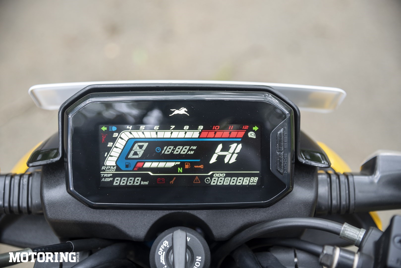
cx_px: 200
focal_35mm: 65
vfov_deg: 20.9
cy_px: 134
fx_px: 724
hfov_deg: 30.9
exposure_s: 1/25
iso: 400
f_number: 4
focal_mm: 65
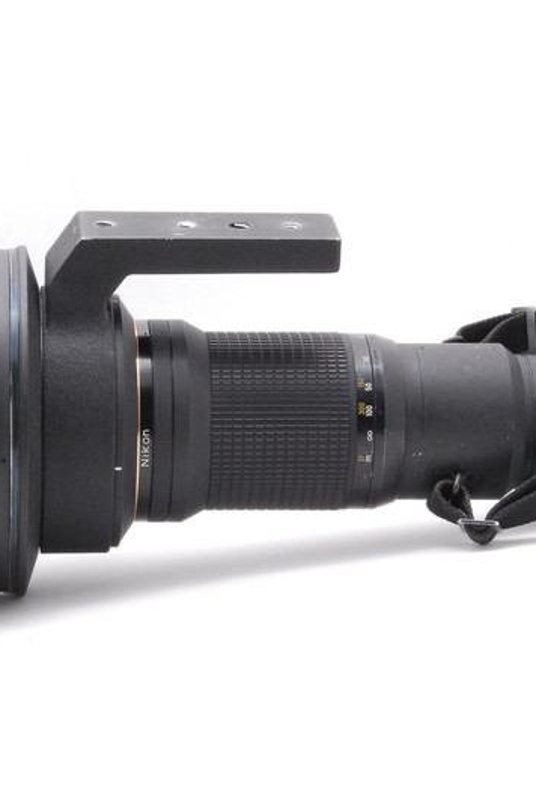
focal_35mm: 124
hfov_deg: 11.1
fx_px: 2764
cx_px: 172
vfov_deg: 16.6
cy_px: 401
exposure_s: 1/250
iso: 1000
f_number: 20
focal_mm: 55
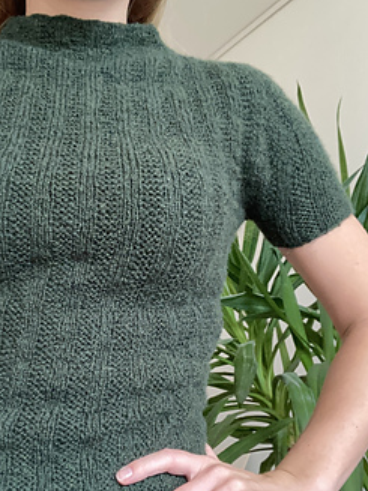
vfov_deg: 38.7
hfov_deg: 29.5
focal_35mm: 49
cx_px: 137
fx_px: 695
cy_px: 305
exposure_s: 1/31
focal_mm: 2.87
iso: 320
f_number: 2.2
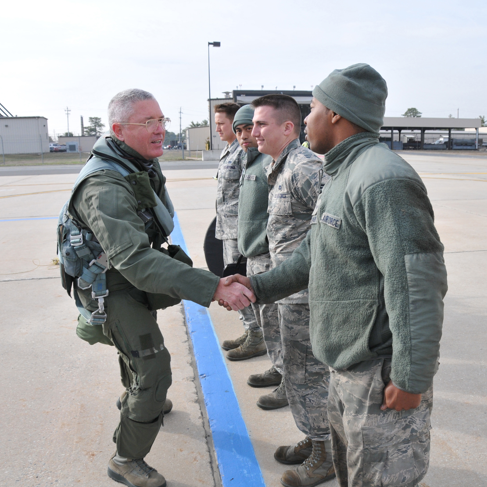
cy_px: 242
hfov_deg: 46.7
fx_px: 557
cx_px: 311
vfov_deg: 47.2
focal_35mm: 35
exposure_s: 1/1250
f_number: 5
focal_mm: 18
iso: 400
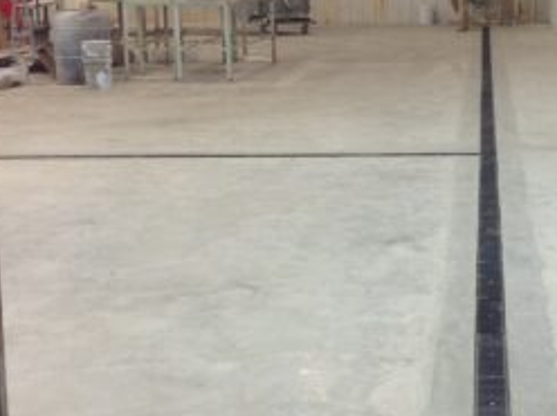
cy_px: 202
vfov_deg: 15.3
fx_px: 1542
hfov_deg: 20.2
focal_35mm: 96
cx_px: 478
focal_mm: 4.28
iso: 64
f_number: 2.4
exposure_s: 1/40
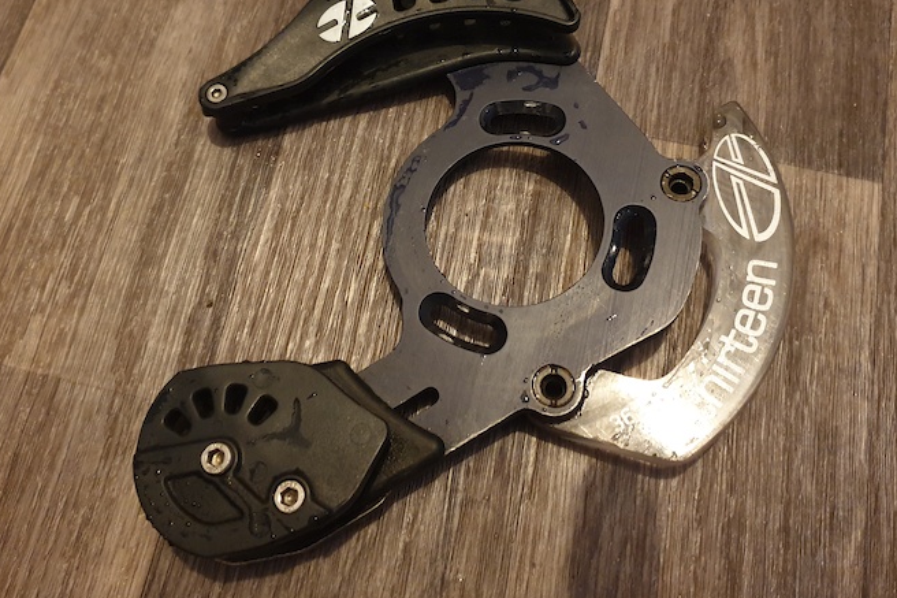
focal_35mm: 33
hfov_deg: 57.2
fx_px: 822
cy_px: 205
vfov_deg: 39.5
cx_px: 443
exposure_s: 1/17
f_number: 1.5
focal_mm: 4.3
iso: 320
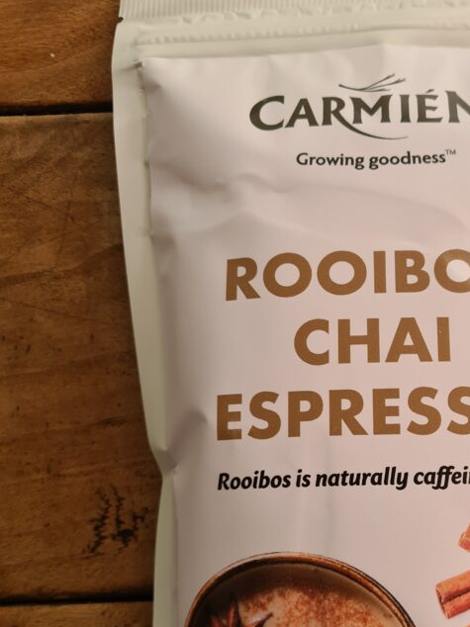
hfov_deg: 33.5
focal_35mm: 42
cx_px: 364
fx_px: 761
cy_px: 429
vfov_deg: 44.0
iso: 100
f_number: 1.8
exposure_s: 1/50
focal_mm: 5.4
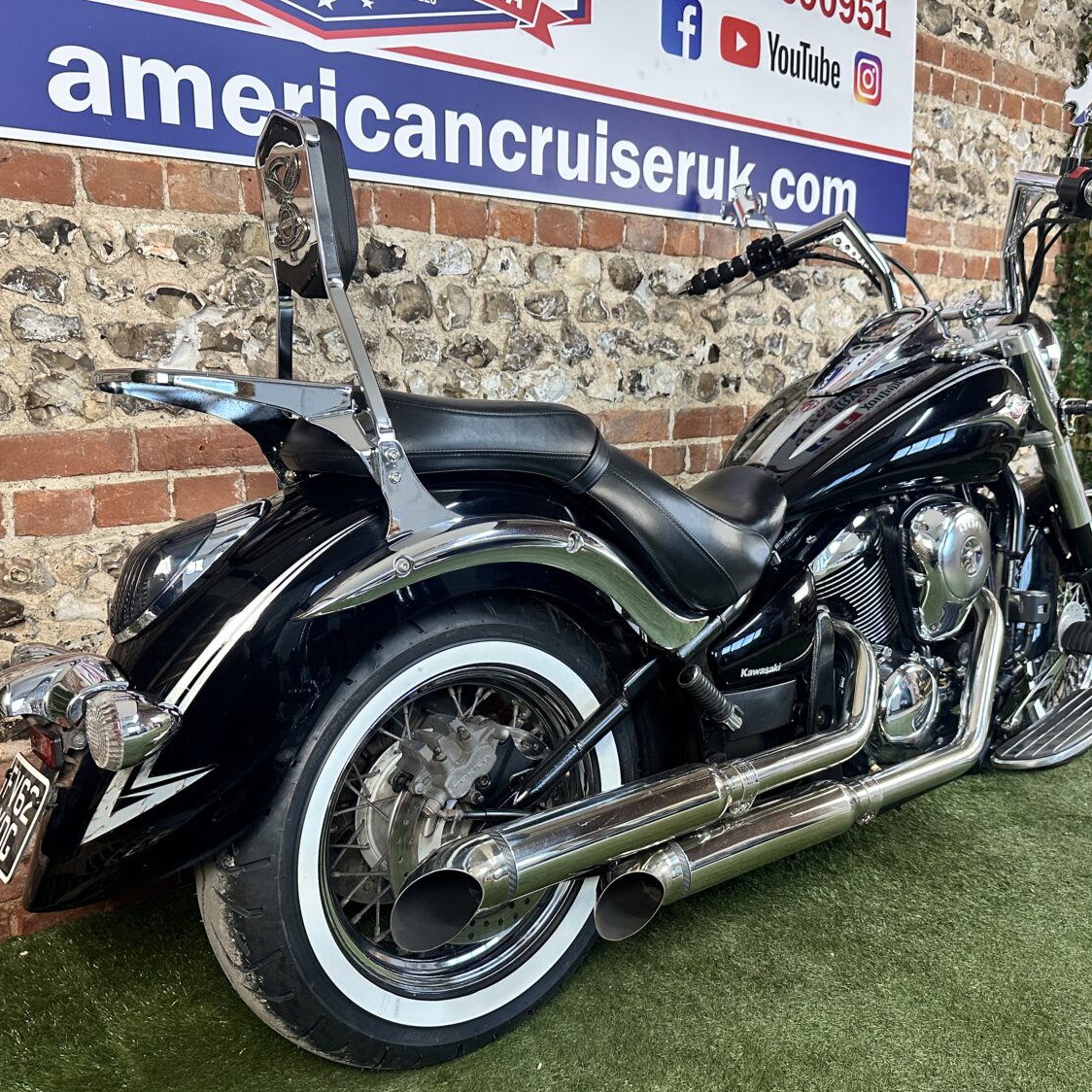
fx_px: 1035
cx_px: 578
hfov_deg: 55.6
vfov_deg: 55.6
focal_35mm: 29
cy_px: 559
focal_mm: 6.86
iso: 250
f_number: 1.78
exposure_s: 1/50
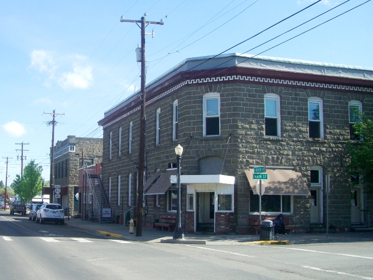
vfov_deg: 37.7
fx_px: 409
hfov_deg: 49.0
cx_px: 186
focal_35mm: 38
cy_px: 140
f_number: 5.6
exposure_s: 1/250
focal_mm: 7.9
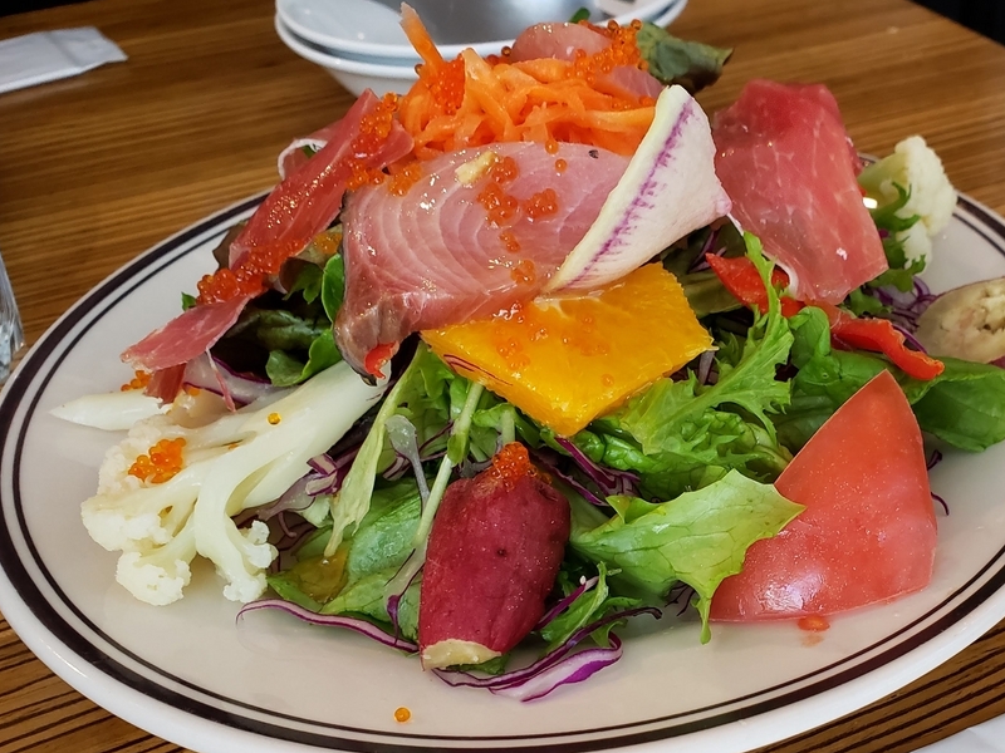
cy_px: 562
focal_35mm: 39
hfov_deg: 46.6
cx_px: 721
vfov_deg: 36.0
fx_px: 1132
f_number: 2.4
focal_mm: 4.3
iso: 200
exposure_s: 1/60
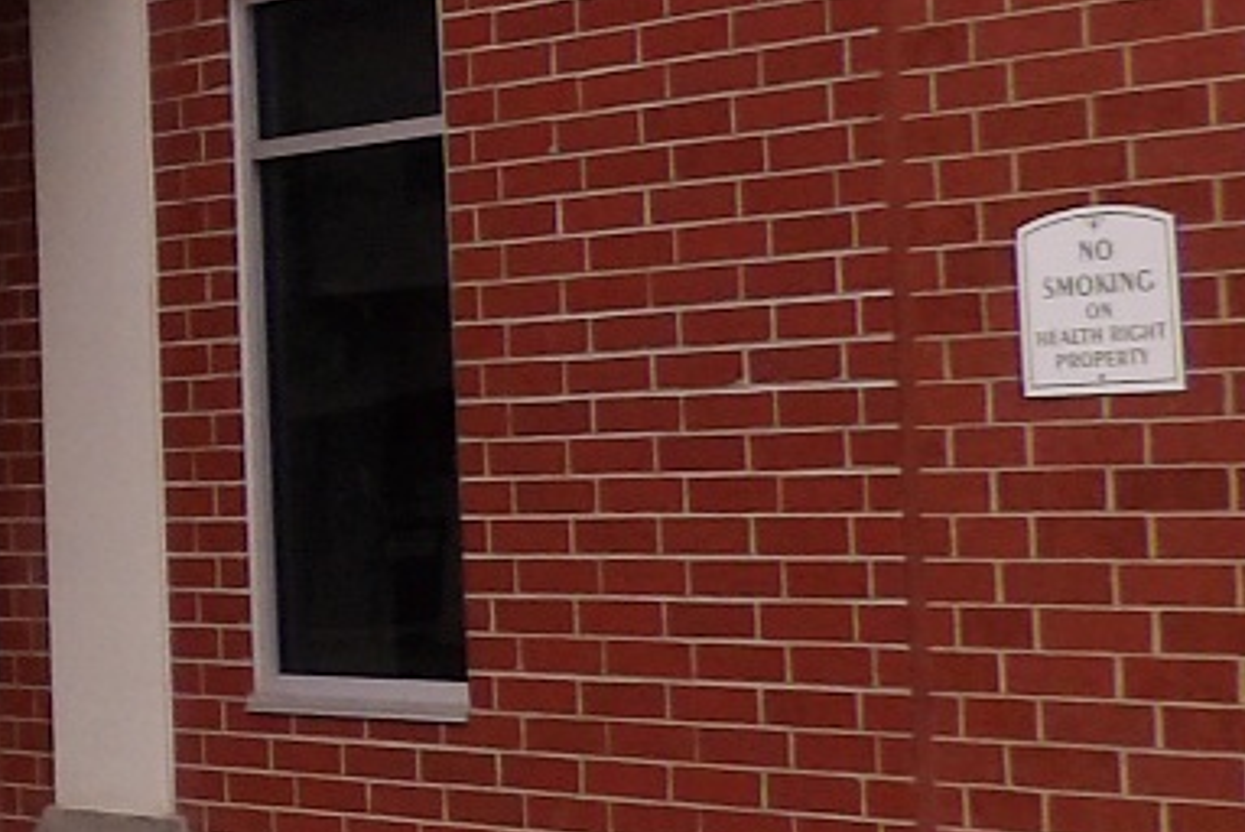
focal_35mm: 120
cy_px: 289
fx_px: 4153
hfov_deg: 13.4
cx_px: -1581
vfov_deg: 11.4
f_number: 3.2
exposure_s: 1/625
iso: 100
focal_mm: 4.3
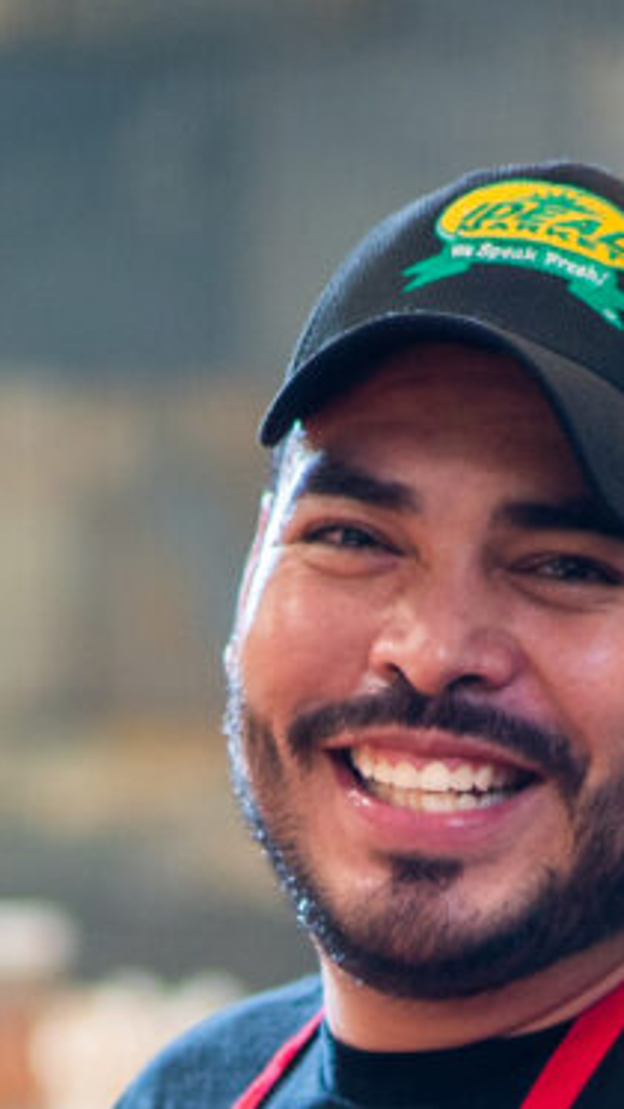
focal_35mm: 548
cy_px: 2066
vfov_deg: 3.9
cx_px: 132
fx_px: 16109
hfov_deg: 2.2
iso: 320
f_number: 1.8
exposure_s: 1/125
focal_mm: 85
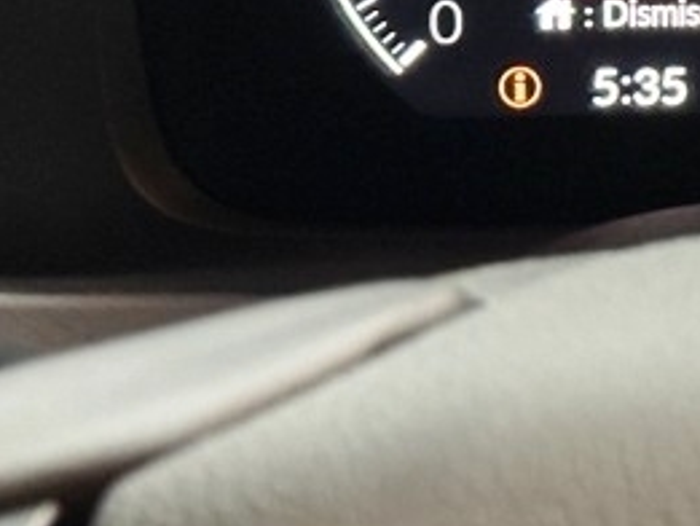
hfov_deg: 10.1
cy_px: -158
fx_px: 3803
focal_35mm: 188
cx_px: 1153
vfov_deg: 7.8
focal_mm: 6.86
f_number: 1.78
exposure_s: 1/24
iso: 640
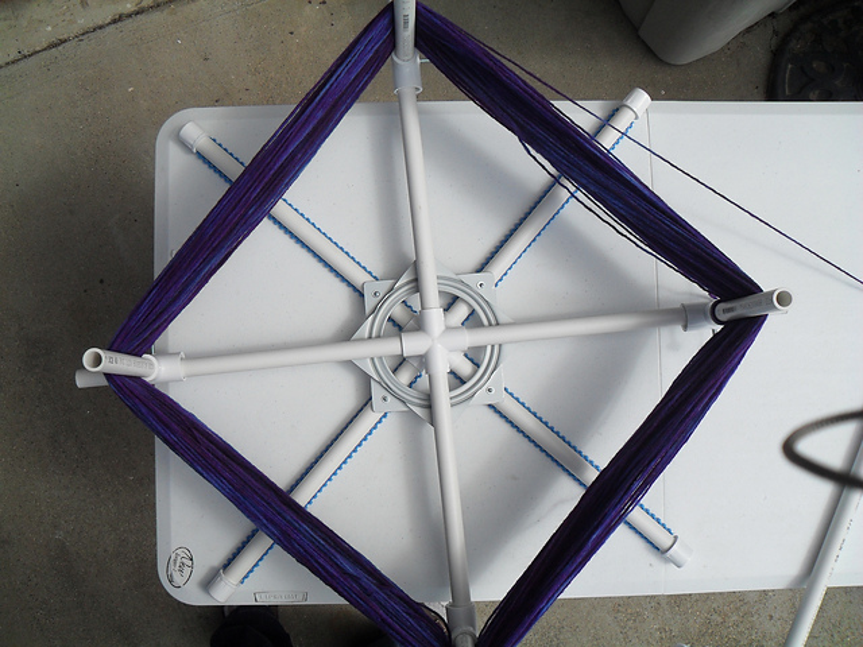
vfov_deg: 40.7
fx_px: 873
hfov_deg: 52.6
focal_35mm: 35
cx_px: 432
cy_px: 324
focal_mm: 6.2
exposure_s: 1/180
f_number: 8.9
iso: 100
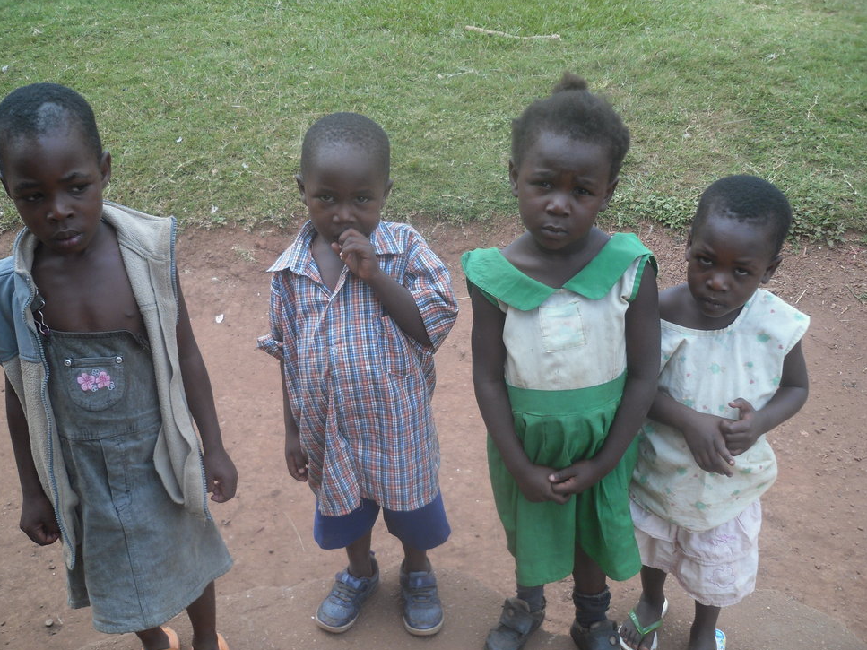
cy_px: 340
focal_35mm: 36
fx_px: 902
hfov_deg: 51.3
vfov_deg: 39.6
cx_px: 412
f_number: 2.8
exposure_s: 1/449
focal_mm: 6
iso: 80
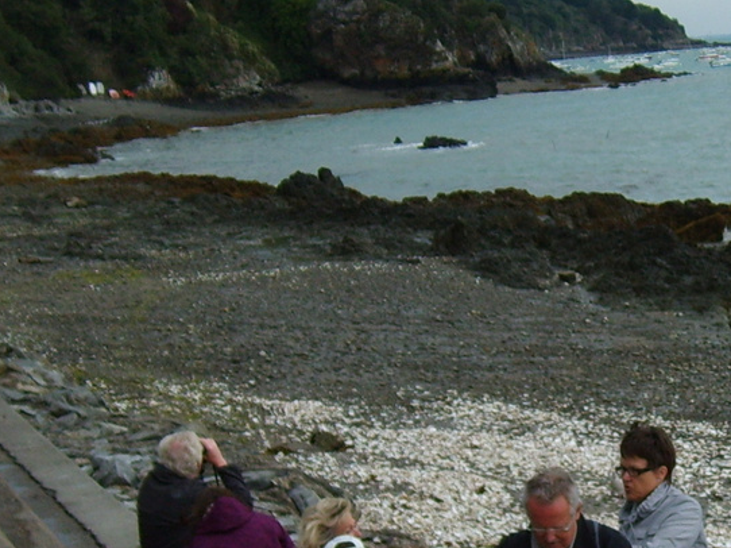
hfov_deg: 20.5
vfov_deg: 15.8
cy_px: 373
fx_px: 1963
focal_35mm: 93
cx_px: 709
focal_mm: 5.8
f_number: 2.8
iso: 50
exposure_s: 1/1000
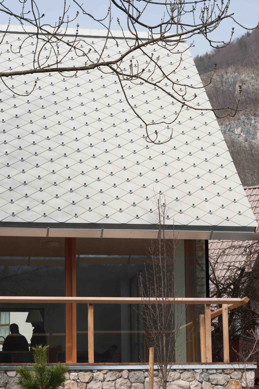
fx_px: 1155
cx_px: 152
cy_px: 270
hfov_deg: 12.8
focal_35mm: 107
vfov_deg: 19.0
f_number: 8
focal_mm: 50
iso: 100
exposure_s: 1/250
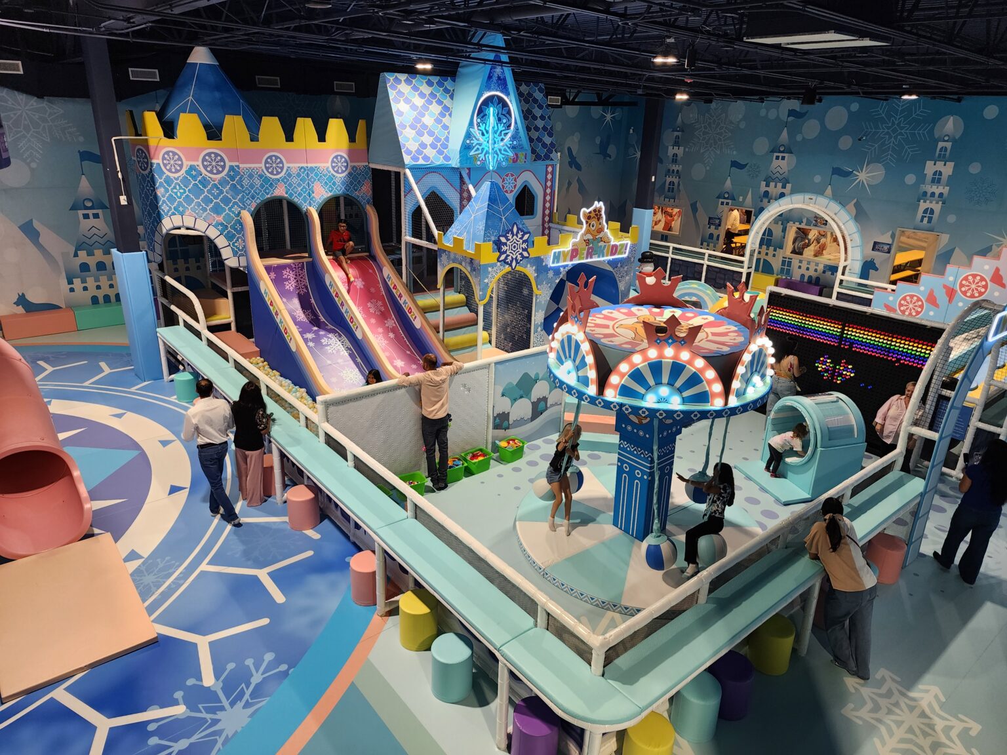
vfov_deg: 58.9
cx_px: 504
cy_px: 378
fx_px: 669
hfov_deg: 73.9
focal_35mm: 23
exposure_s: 1/120
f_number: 1.8
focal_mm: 6.4
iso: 125
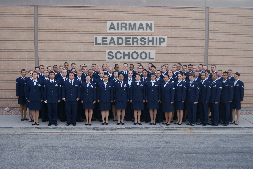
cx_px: 126
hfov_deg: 43.6
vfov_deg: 29.9
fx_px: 317
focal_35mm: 45
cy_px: 84
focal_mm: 30
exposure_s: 1/60
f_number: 4.5
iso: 200
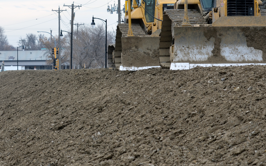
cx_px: 68
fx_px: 1189
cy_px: 60
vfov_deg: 8.0
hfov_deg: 12.7
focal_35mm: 164
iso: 200
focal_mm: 70
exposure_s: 1/160
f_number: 6.3
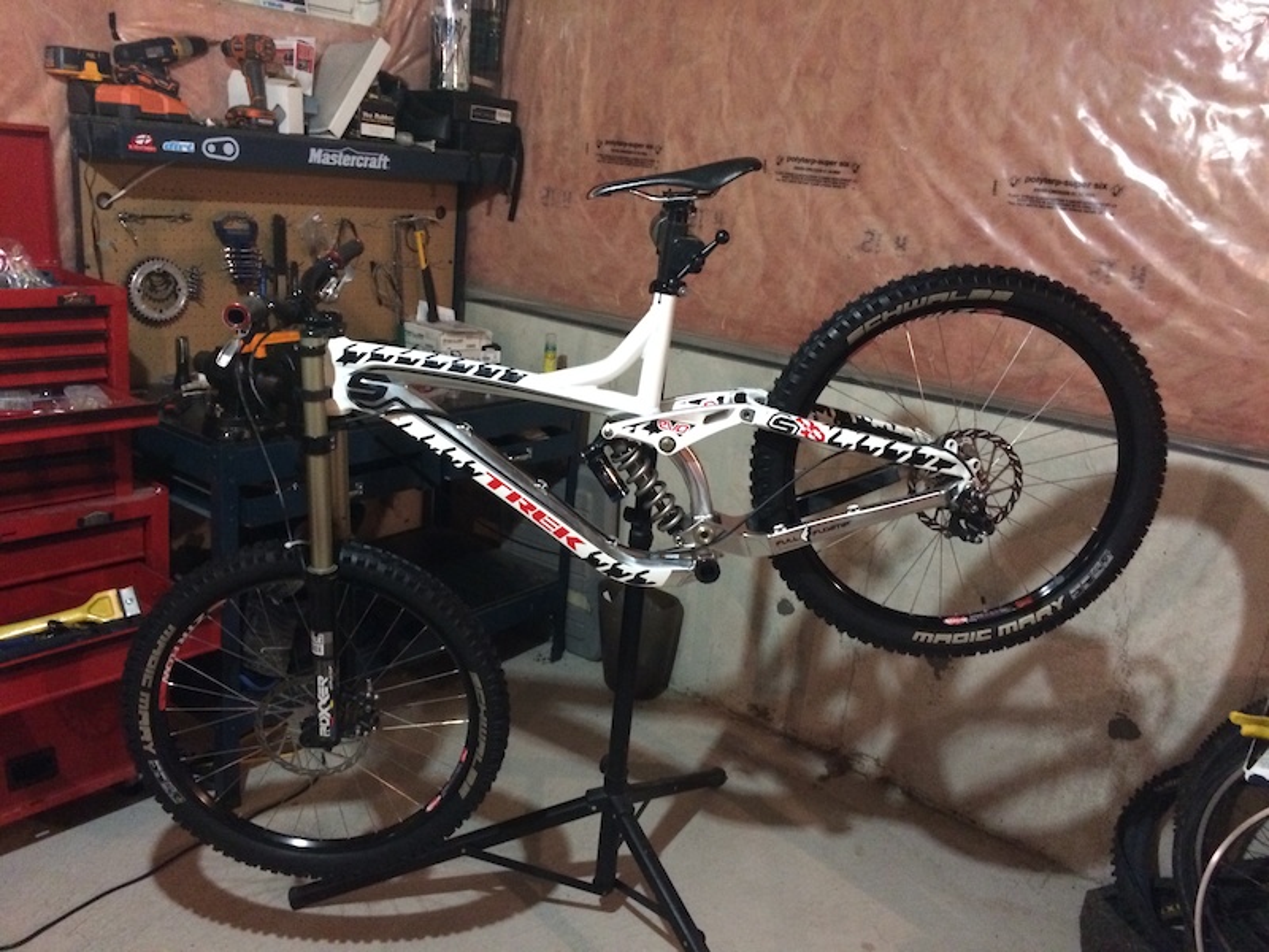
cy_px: 476
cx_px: 634
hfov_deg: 60.0
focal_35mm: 30
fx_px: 1100
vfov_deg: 46.8
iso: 500
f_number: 2.2
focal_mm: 4.12
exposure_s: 1/15
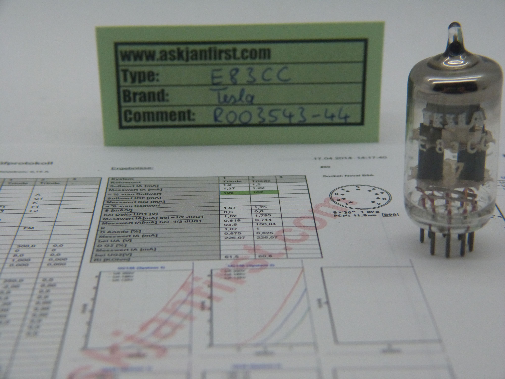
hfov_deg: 32.2
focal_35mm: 60
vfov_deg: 24.4
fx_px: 875
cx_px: 252
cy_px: 190
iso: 320
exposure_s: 1/500
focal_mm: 10.8
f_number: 3.2
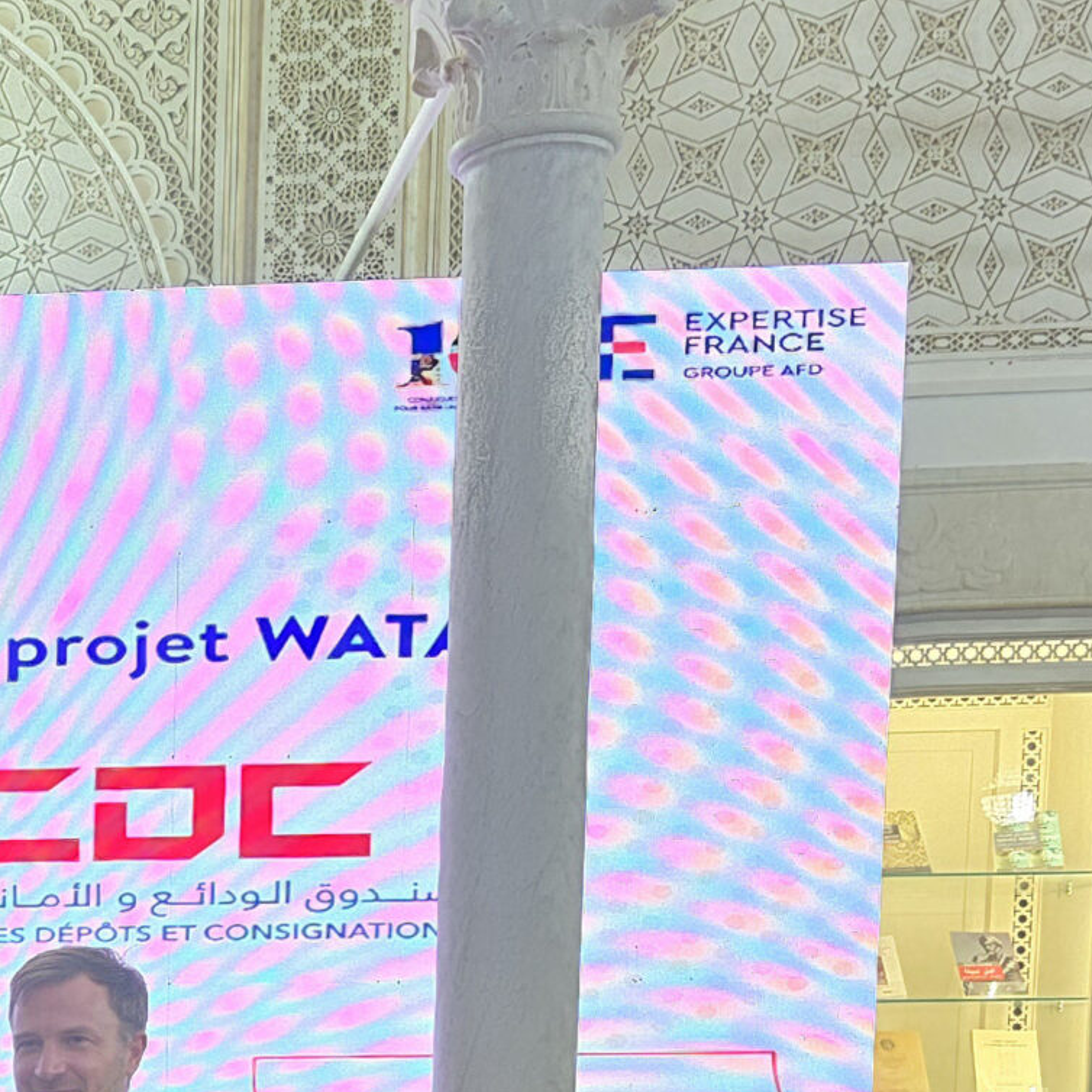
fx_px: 2463
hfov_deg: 22.2
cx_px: -359
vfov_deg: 22.8
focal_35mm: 69
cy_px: 1331
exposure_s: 1/101
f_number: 1.7
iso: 640
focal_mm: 6.3
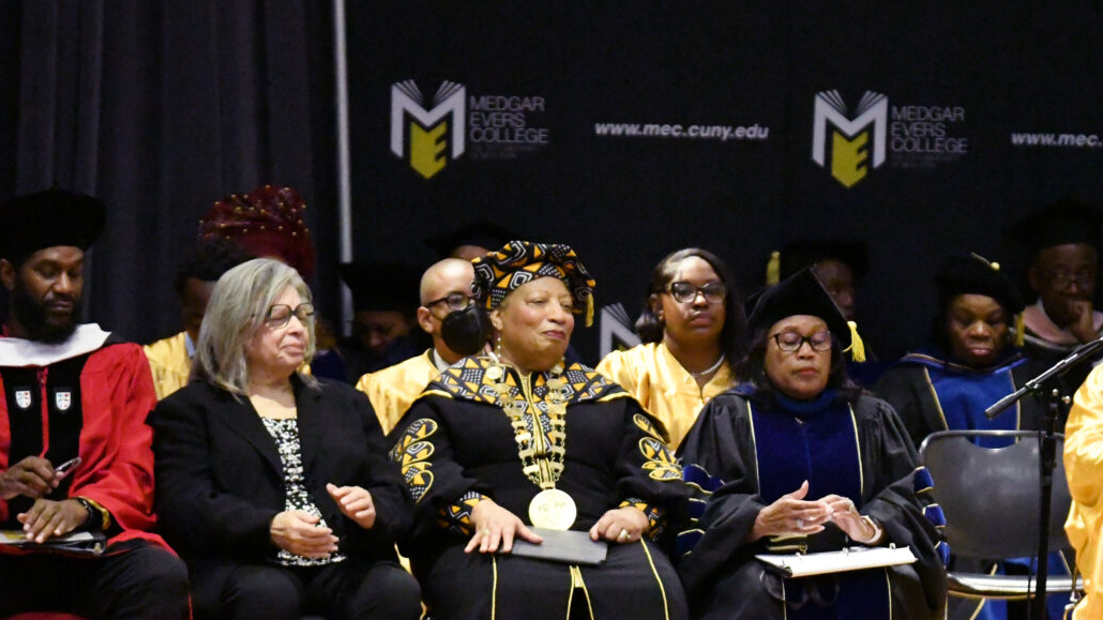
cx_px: 753
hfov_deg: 6.6
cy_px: 346
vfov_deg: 3.7
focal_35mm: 328
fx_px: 9592
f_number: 2.8
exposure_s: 1/640
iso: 16000
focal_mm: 140
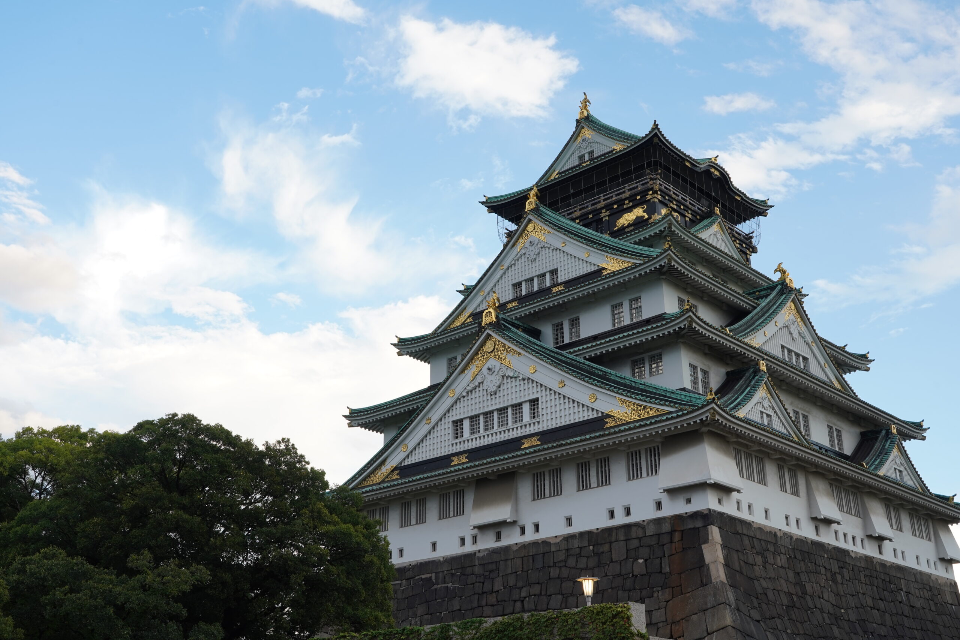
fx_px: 1067
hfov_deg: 48.5
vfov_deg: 33.4
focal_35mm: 40
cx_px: 480
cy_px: 320
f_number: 13
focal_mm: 40
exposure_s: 1/40
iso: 200
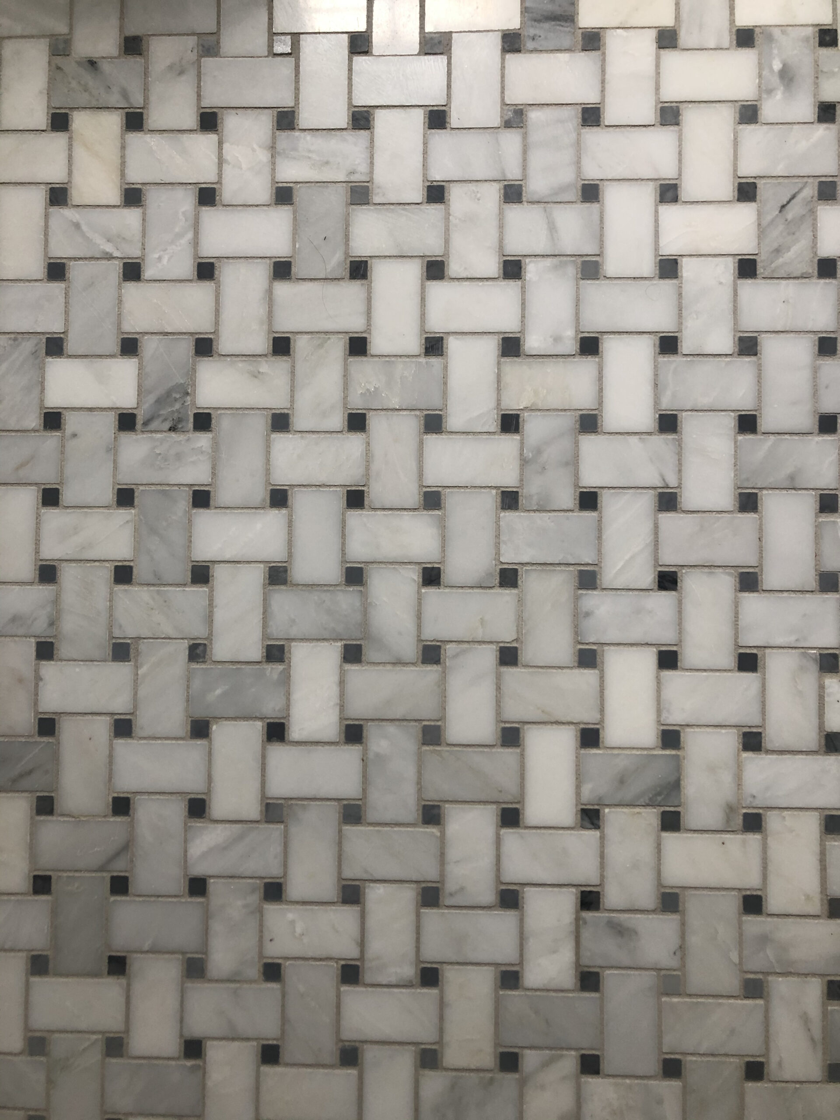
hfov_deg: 49.7
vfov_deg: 63.4
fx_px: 906
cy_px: 560
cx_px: 420
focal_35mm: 28
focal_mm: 3.99
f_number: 1.8
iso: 25
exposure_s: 1/30
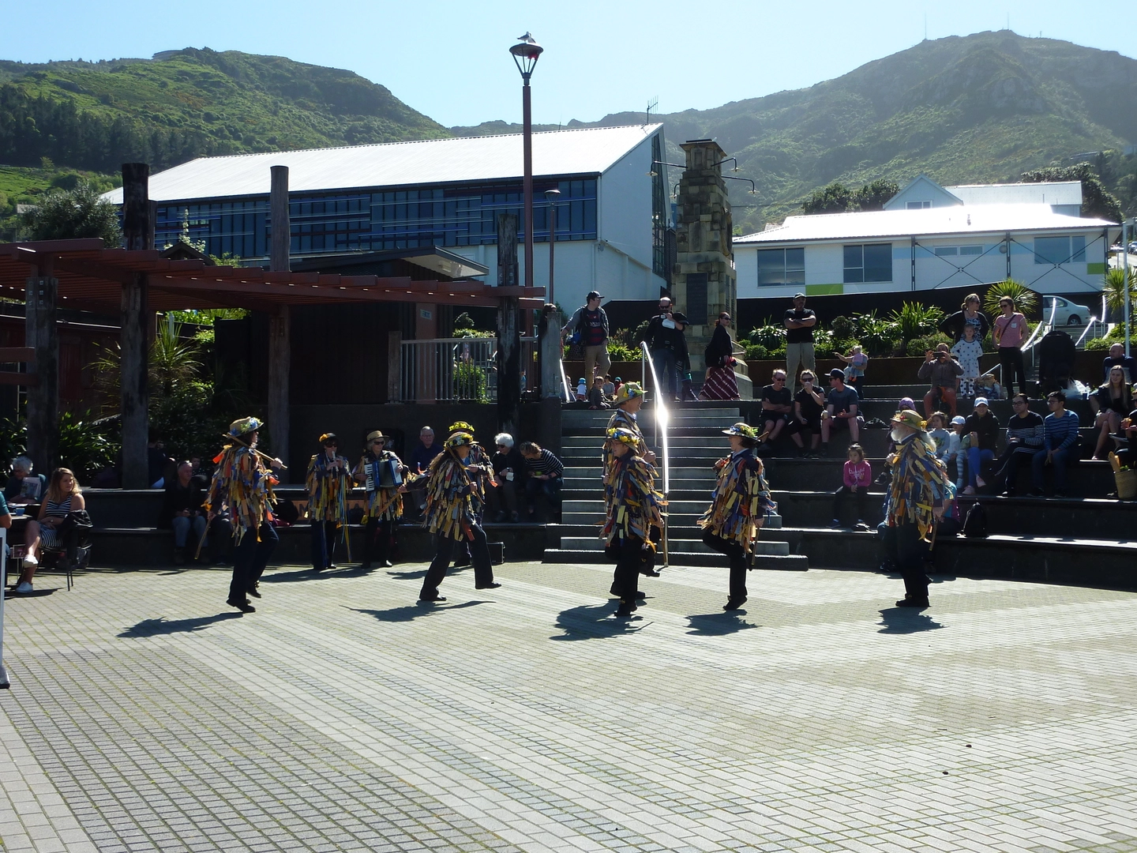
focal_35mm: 42
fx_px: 1380
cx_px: 568
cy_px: 426
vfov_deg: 34.3
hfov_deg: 44.8
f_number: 4
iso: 80
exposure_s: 1/500
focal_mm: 6.9
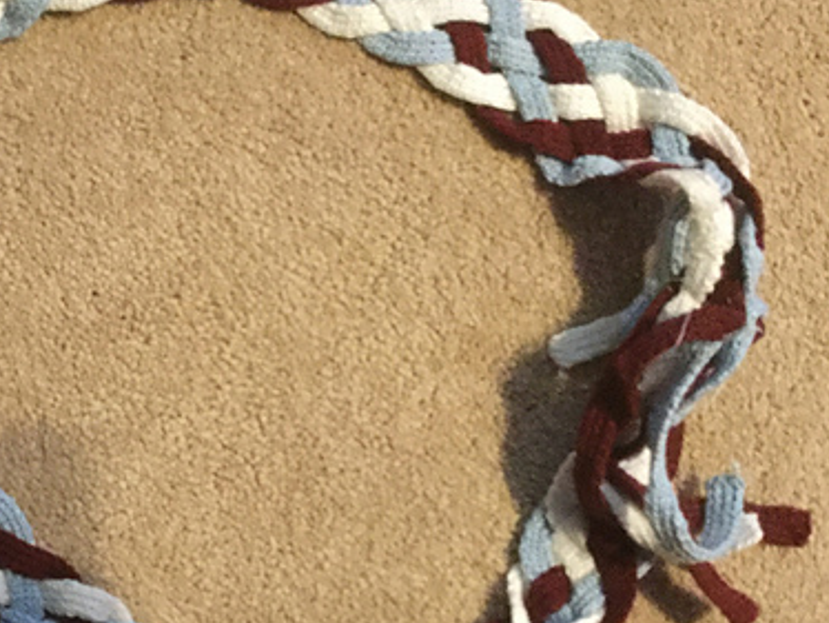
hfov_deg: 35.4
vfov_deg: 27.5
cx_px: 215
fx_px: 1270
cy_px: 330
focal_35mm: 53
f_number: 2.4
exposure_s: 1/15
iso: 400
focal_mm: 3.3
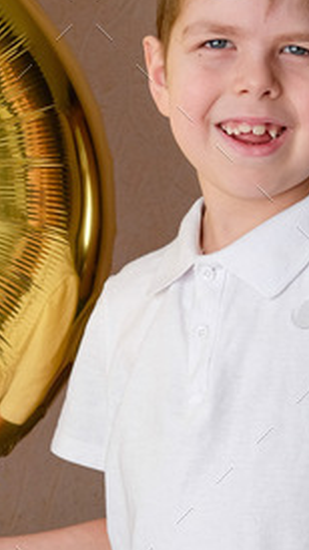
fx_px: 2609
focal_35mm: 179
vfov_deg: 12.0
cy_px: 298
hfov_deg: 6.8
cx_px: 74
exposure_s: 1/160
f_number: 3.6
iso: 400
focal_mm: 35
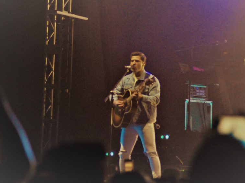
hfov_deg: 7.7
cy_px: 86
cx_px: 133
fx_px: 1816
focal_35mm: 257
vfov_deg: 5.8
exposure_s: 1/500
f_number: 4.2
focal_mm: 135
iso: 1600
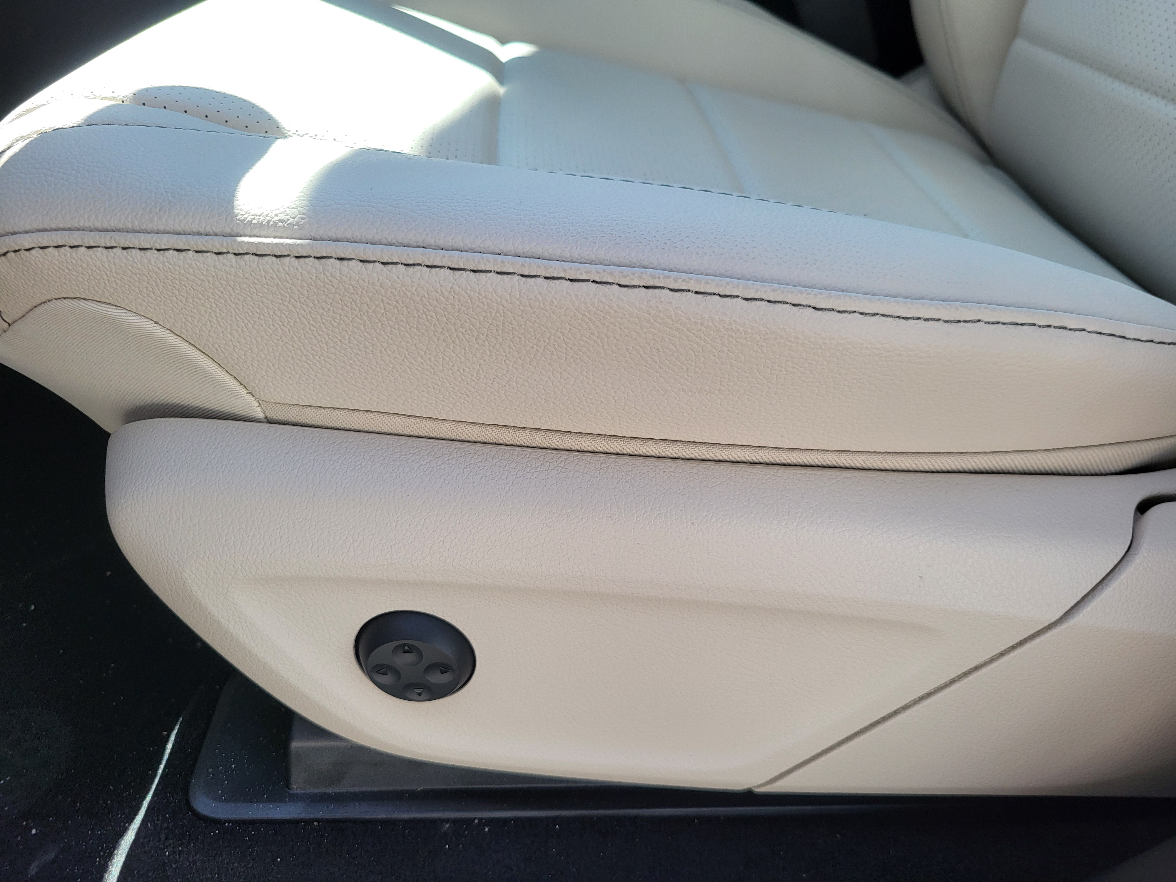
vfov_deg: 53.1
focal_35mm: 26
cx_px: 588
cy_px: 441
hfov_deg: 67.3
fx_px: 883
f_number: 1.8
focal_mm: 5.4
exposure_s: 1/344
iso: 40
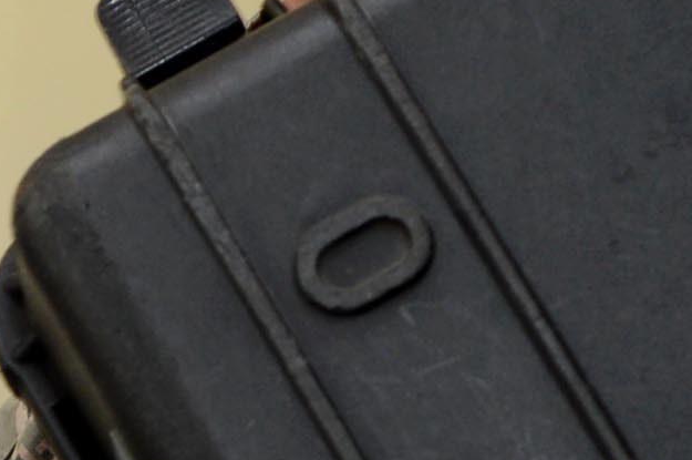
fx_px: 4089
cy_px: 749
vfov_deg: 6.3
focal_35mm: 213
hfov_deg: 9.5
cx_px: -123
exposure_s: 1/250
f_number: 5.6
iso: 1000
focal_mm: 36
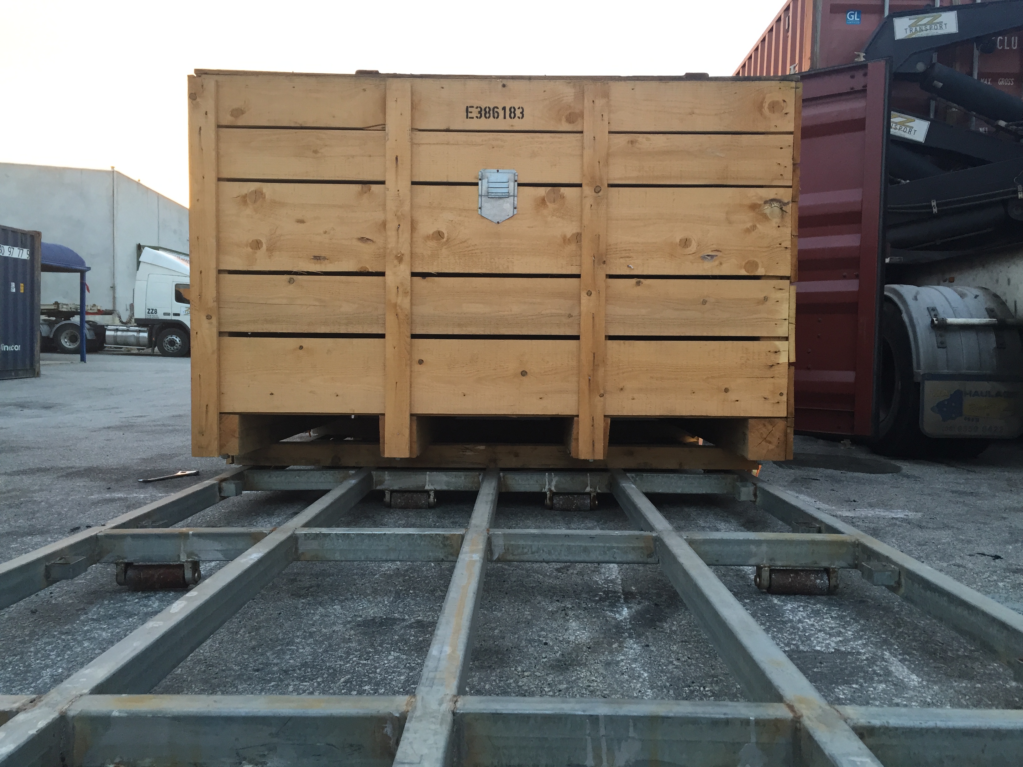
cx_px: 512
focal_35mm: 29
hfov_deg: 61.7
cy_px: 384
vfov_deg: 48.2
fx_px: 857
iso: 40
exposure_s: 1/40
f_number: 2.2
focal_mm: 4.15
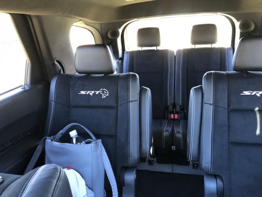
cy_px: 98
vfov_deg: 49.7
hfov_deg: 63.4
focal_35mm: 28
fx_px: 212
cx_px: 131
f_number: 1.8
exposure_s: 1/7
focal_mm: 3.99
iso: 80
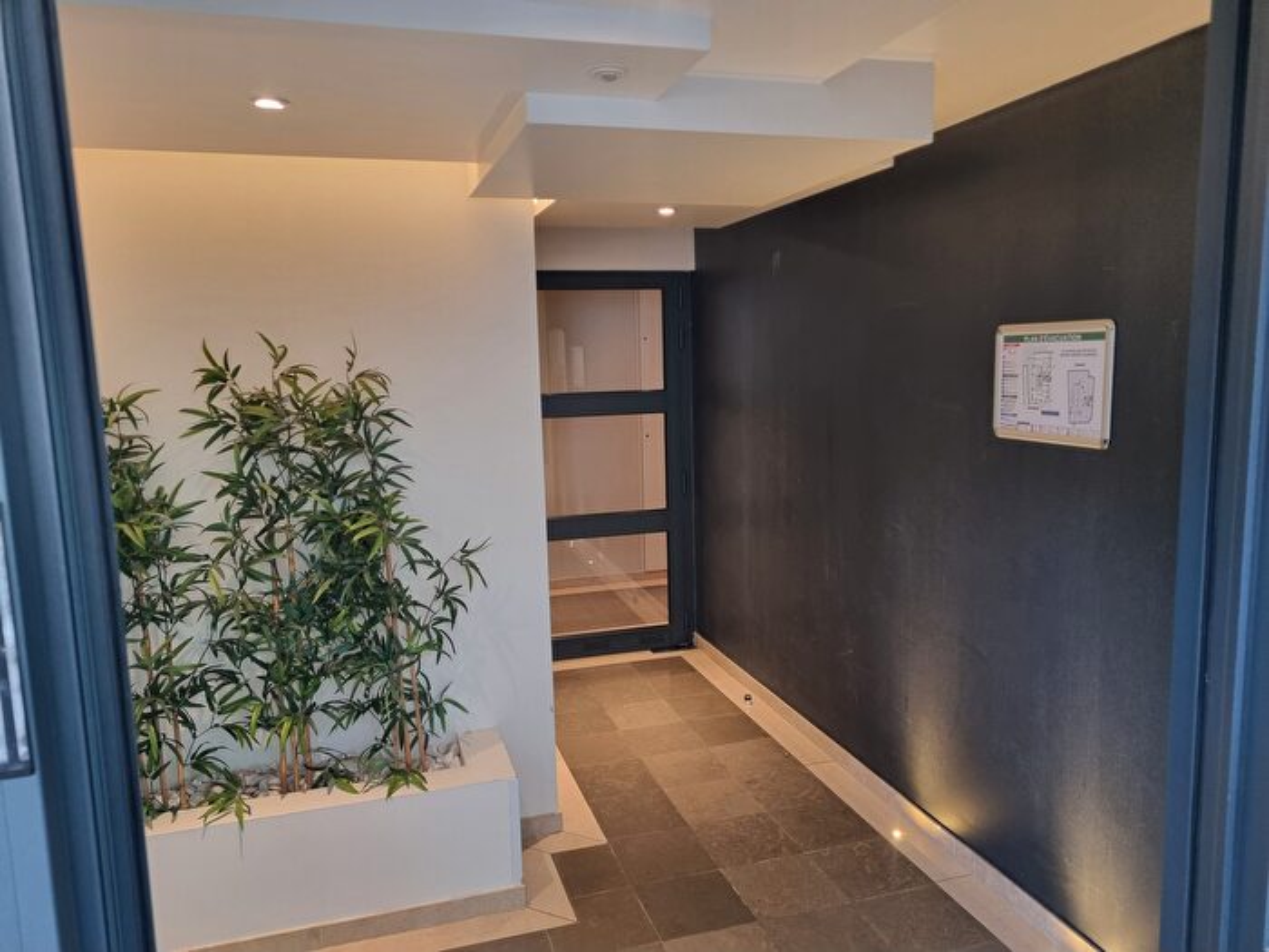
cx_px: 634
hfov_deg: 67.3
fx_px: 953
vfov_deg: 53.1
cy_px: 476
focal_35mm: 26
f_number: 1.8
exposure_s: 1/50
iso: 200
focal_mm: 5.4
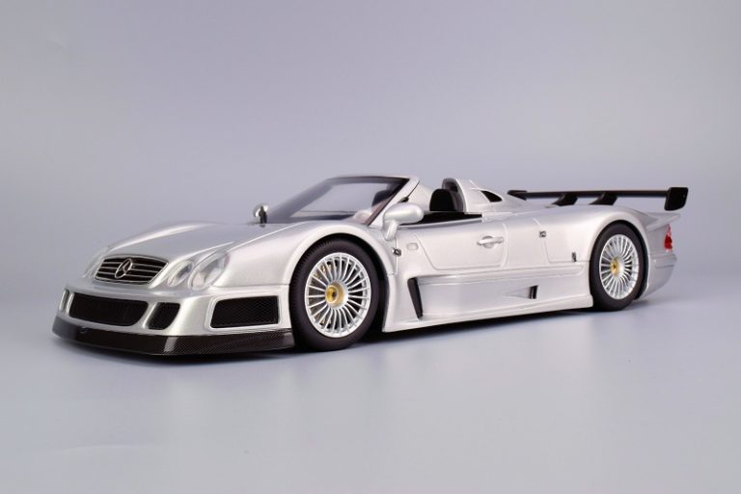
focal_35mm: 51
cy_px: 247
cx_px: 370
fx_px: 1050
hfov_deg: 38.9
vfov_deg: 26.5
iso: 100
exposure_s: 1/8
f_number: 20
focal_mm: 34
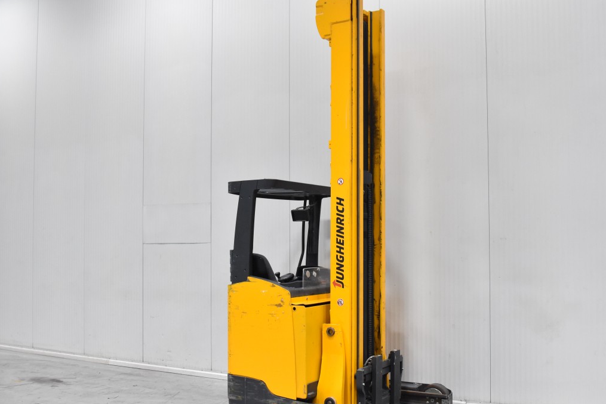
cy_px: 224
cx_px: 344
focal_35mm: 39
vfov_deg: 34.2
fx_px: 657
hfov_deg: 49.4
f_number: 5.6
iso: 1600
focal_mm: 22
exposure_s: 1/50
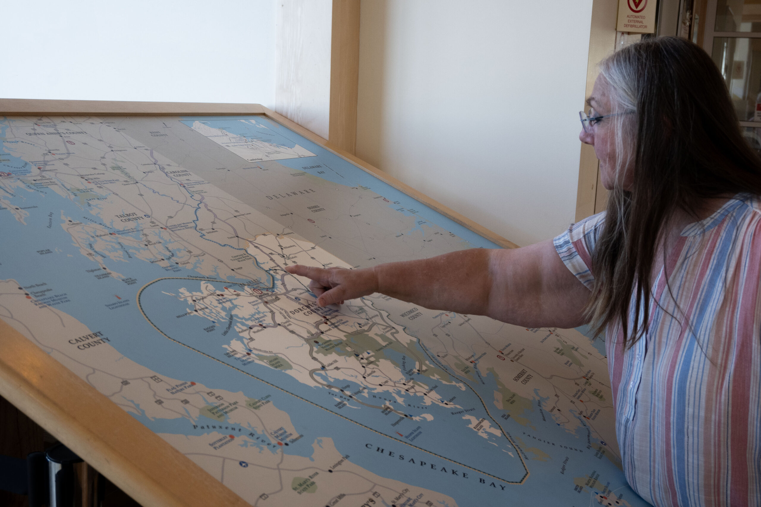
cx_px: 380
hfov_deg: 47.2
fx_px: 872
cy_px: 254
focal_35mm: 41
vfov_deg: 32.4
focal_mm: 27.5
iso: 1000
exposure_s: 1/160
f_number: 5
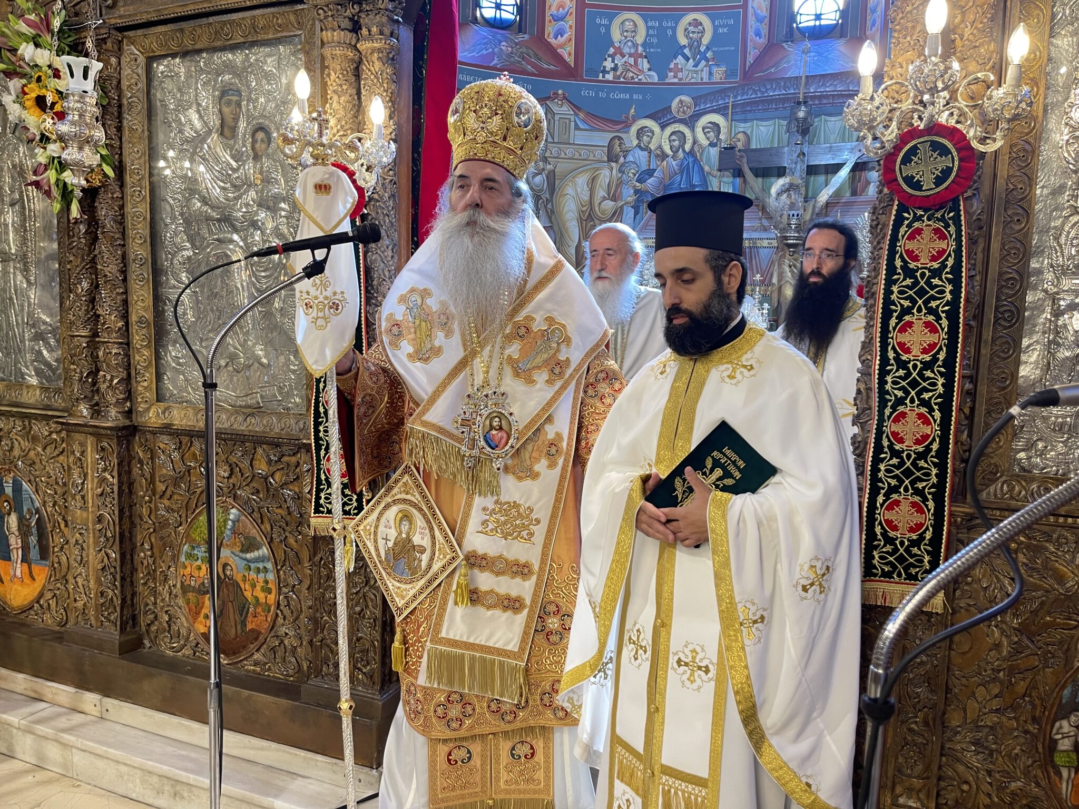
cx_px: 540
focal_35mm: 26
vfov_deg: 53.1
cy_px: 404
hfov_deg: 67.3
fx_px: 810
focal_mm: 5.1
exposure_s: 1/50
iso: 80
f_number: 1.6
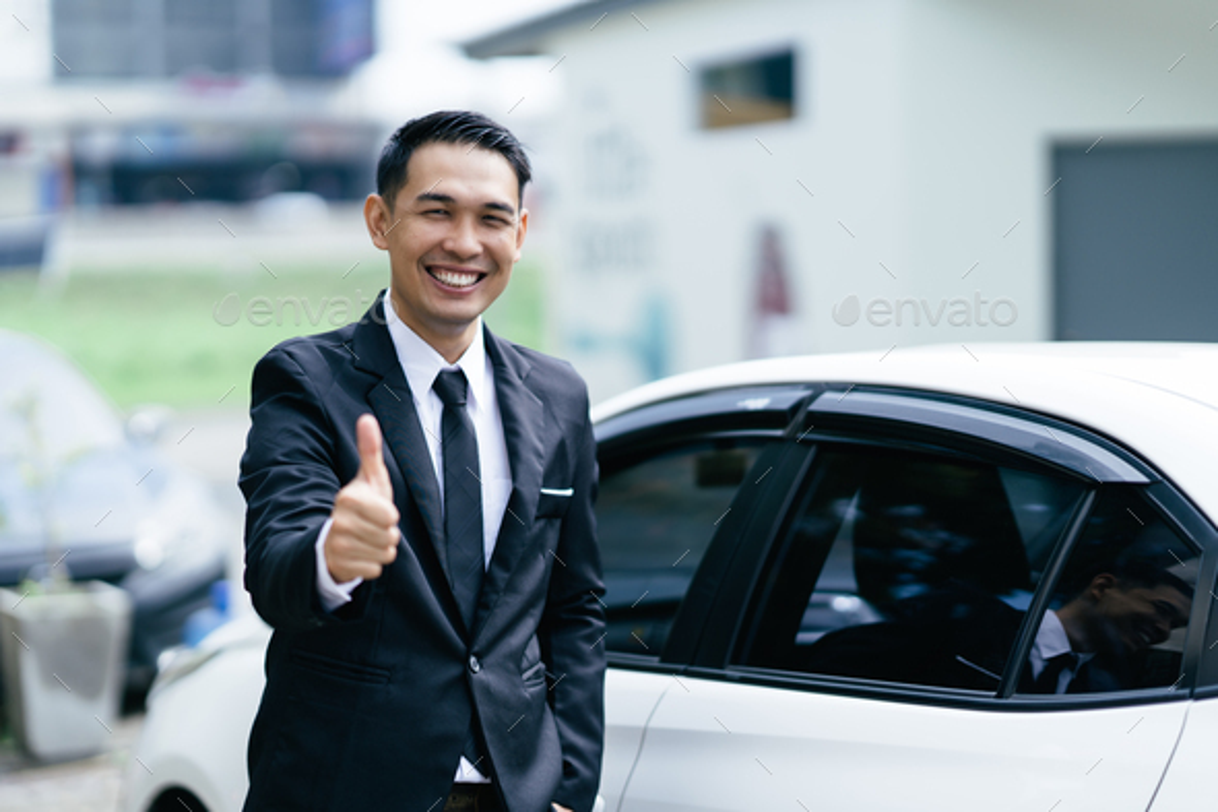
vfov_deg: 16.1
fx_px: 2875
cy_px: 406
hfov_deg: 23.9
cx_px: 609
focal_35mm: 85
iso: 100
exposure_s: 1/2500
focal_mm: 85
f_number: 1.4
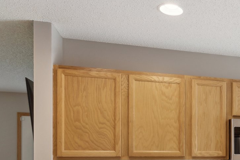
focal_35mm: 45
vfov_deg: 28.2
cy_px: 158
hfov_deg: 38.4
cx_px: 243
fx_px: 300
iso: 400
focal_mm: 16
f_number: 8
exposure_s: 1/15
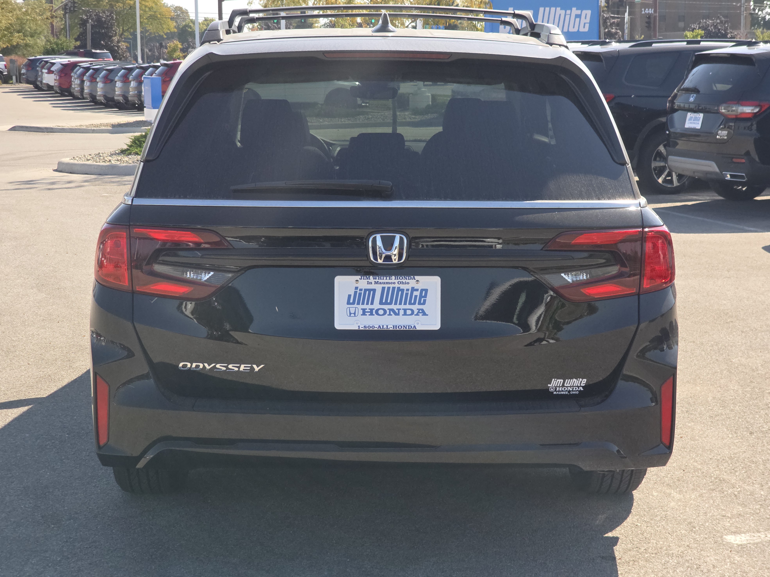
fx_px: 1557
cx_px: 381
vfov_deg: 21.0
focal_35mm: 70
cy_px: 286
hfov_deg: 27.8
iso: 50
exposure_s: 1/968
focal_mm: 7.9
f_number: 2.4
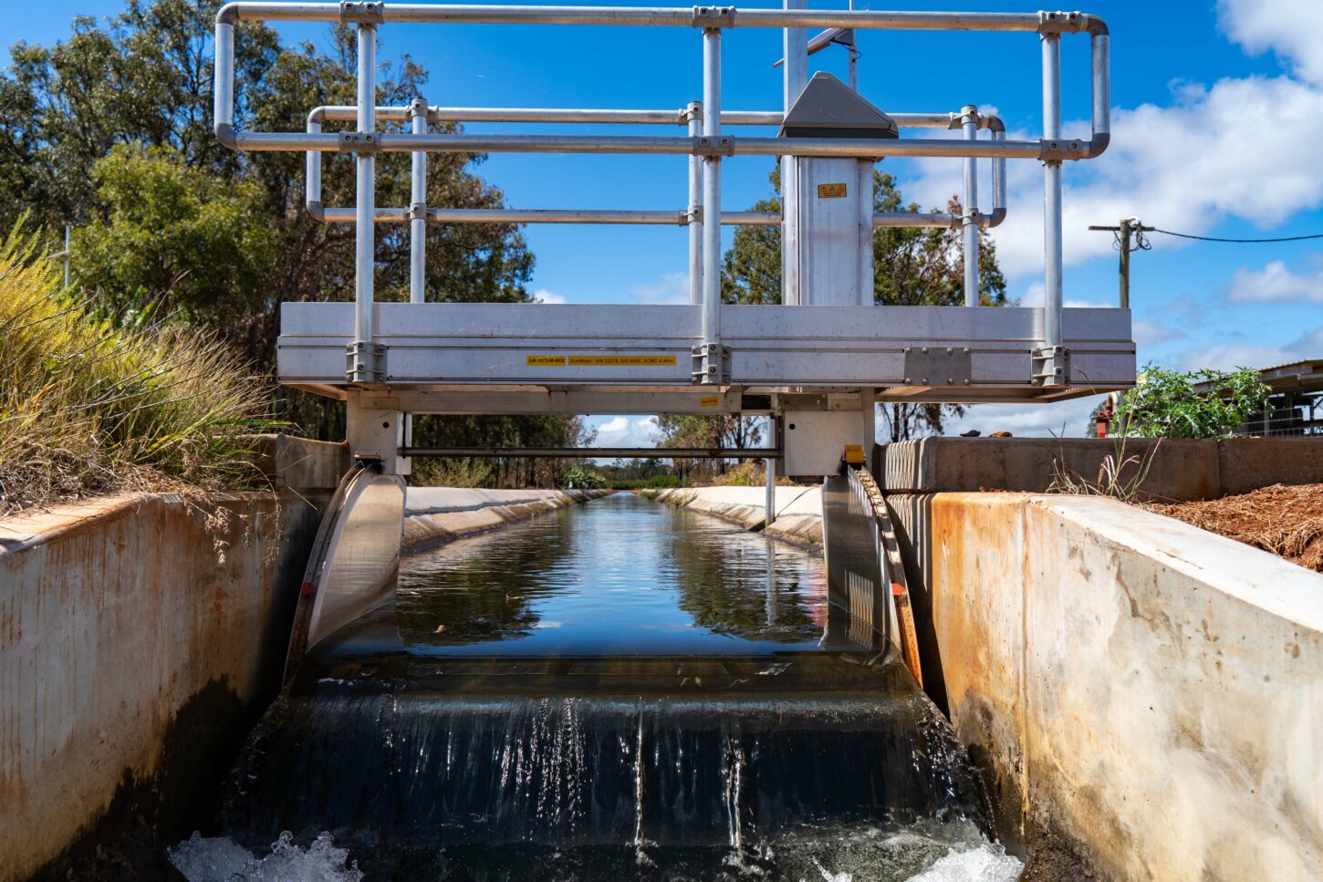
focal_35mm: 30
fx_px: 1103
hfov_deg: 61.9
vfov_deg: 43.6
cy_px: 441
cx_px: 662
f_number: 5
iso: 100
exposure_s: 1/640
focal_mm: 30
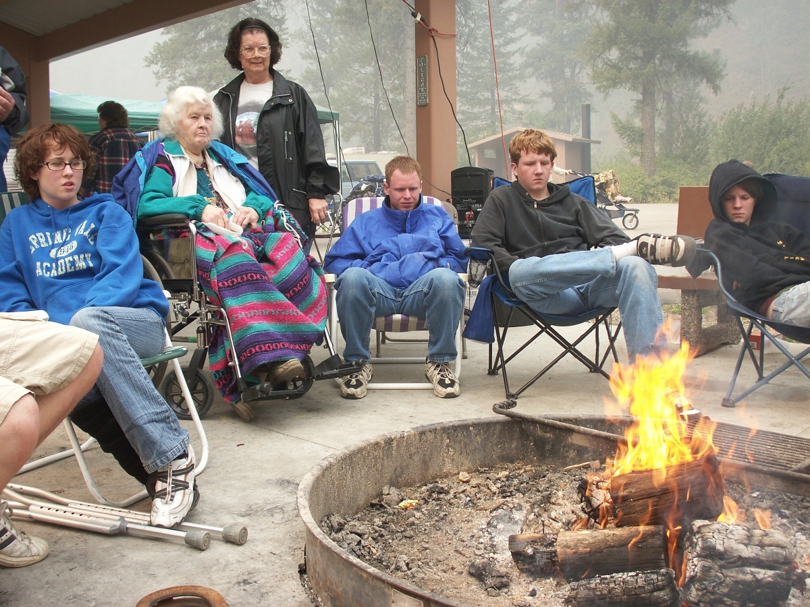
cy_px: 304
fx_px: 866
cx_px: 405
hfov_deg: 50.1
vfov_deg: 38.7
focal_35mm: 37
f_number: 3.5
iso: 50
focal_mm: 7.7
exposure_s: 1/100
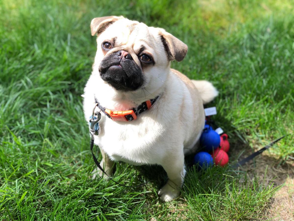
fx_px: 442
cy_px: 110
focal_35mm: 52
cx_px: 147
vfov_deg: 28.0
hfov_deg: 36.8
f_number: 2.4
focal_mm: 6
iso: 16
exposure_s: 1/60
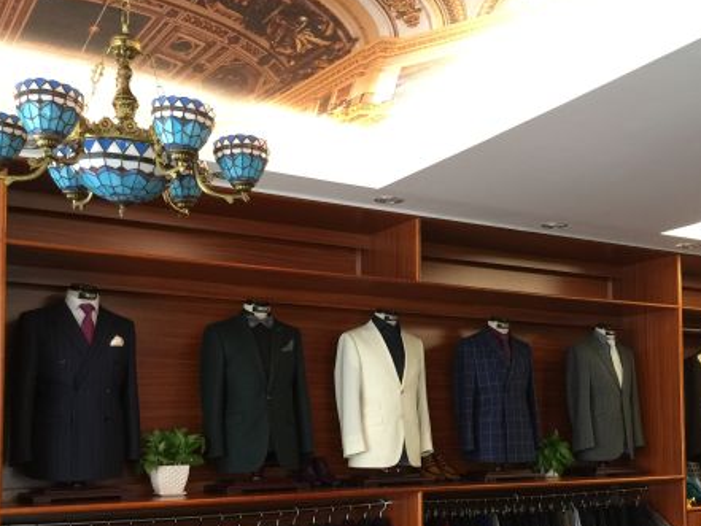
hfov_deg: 40.7
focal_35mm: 46
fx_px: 932
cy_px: 382
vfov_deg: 31.1
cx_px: 467
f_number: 2.2
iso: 80
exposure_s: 1/17
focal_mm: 4.15
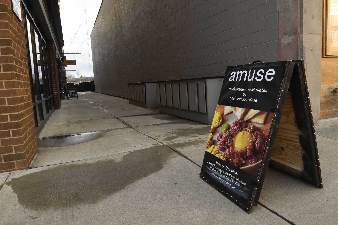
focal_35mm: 24
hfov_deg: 73.7
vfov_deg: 53.2
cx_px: 169
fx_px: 225
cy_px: 112
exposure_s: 1/60
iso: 2000
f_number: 13
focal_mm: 24
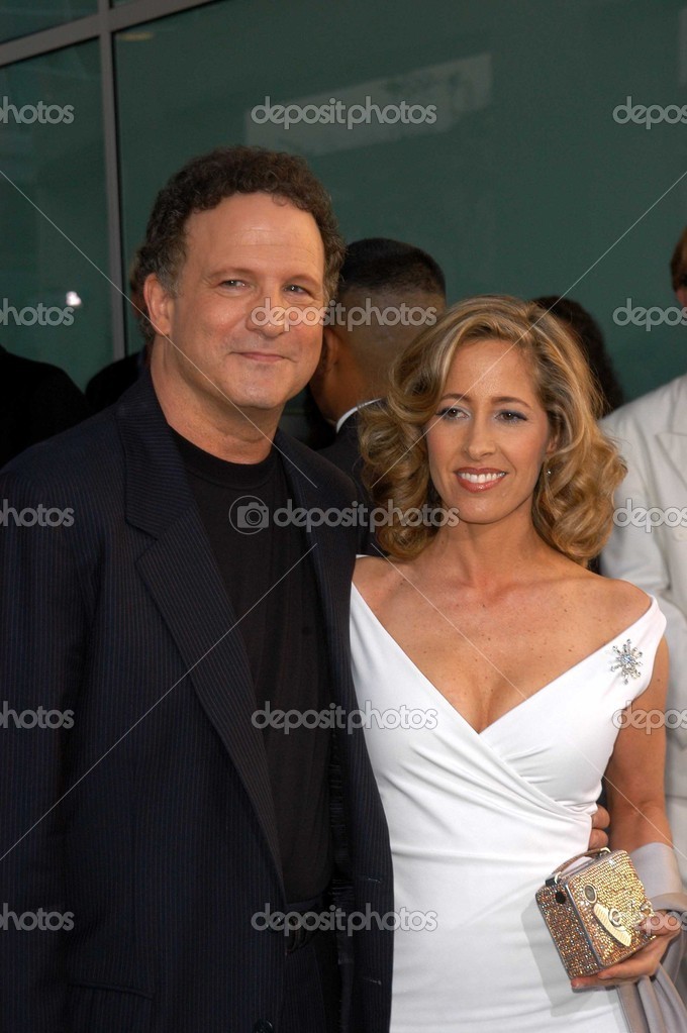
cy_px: 516
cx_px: 344
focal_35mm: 90
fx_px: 2581
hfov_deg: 15.2
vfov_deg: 22.6
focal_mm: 60
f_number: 6.3
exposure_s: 1/180
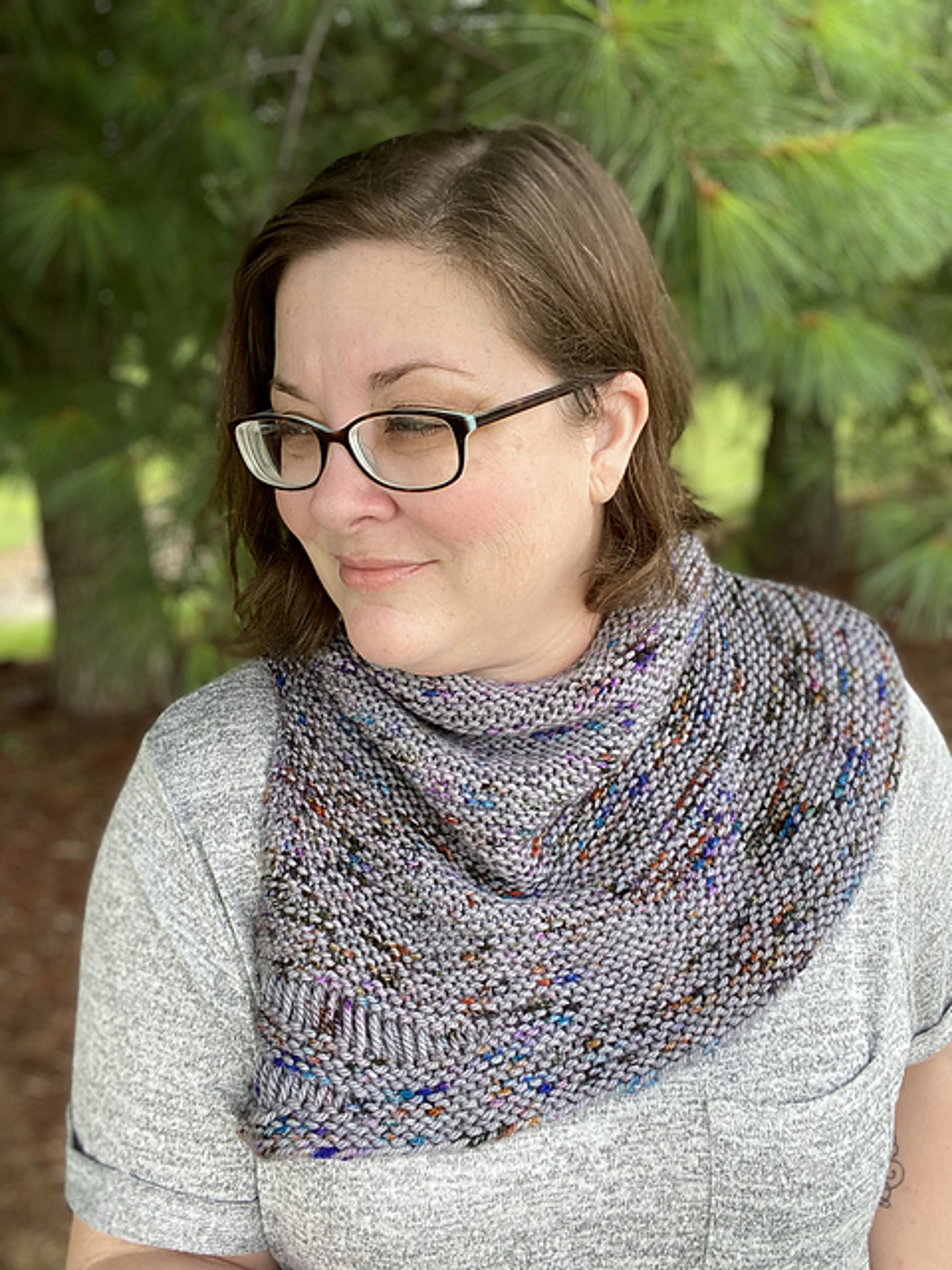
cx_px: 476
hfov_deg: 46.8
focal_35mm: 30
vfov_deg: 60.0
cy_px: 635
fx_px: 1100
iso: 25
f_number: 2.2
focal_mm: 2.71
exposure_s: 1/144
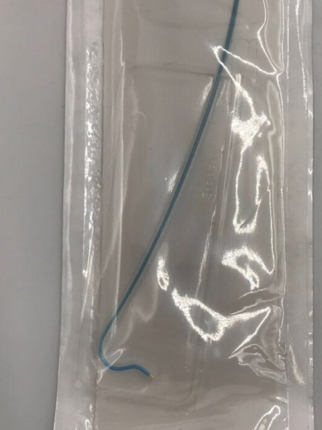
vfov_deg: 45.8
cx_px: 194
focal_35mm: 41
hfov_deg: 35.0
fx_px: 509
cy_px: 217
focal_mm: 3.99
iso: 20
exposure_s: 1/221
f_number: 1.8
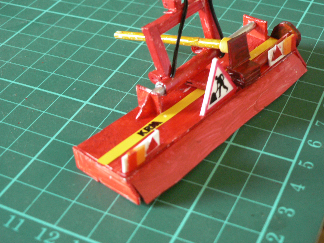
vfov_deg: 23.7
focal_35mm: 62
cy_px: 122
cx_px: 162
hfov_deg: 31.2
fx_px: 580
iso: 200
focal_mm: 10.4
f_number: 3.2
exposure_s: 1/6
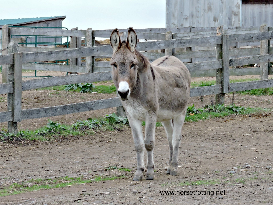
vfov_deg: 12.3
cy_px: 102
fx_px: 946
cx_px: 136
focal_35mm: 120
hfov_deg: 16.4
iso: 250
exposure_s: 1/100
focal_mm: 21.4
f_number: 4.2
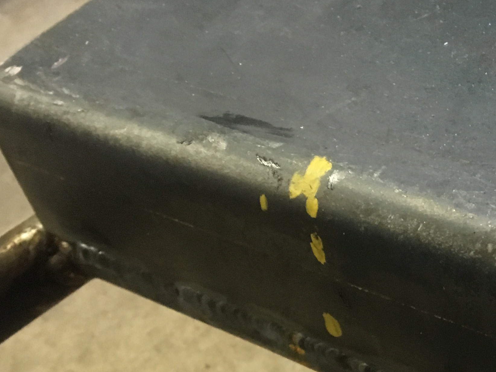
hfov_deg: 26.6
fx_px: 1017
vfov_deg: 20.2
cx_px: 439
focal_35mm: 71
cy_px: 352
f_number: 2.2
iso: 200
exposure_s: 1/24
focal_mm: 4.15
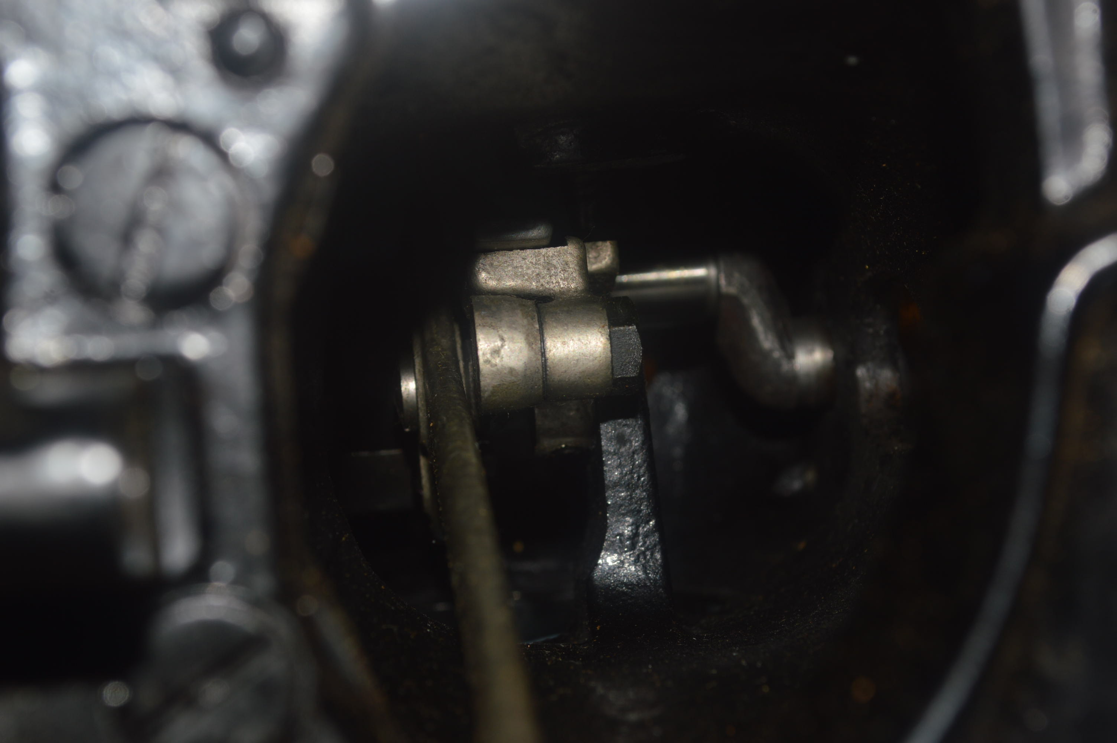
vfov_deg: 16.5
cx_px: 558
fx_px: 2557
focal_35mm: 82
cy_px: 372
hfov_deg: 24.6
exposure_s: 1/60
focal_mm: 55
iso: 100
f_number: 8
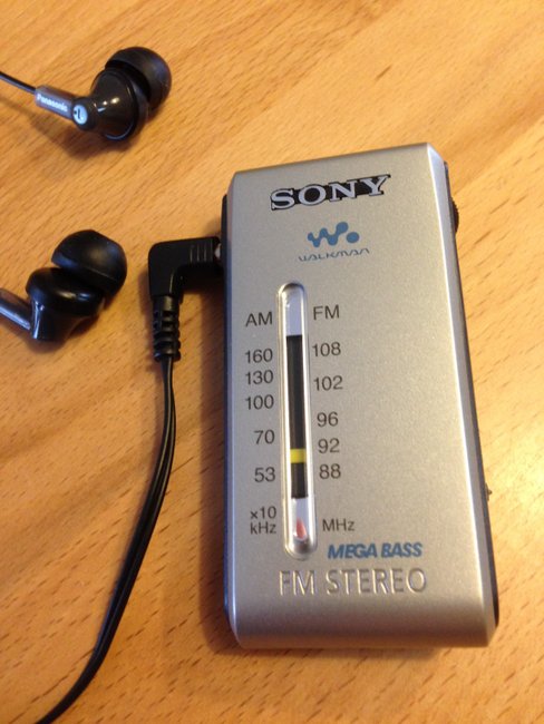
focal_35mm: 33
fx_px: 691
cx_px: 272
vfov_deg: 55.3
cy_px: 362
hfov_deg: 43.0
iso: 200
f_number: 2.4
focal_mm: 4.12
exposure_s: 1/20
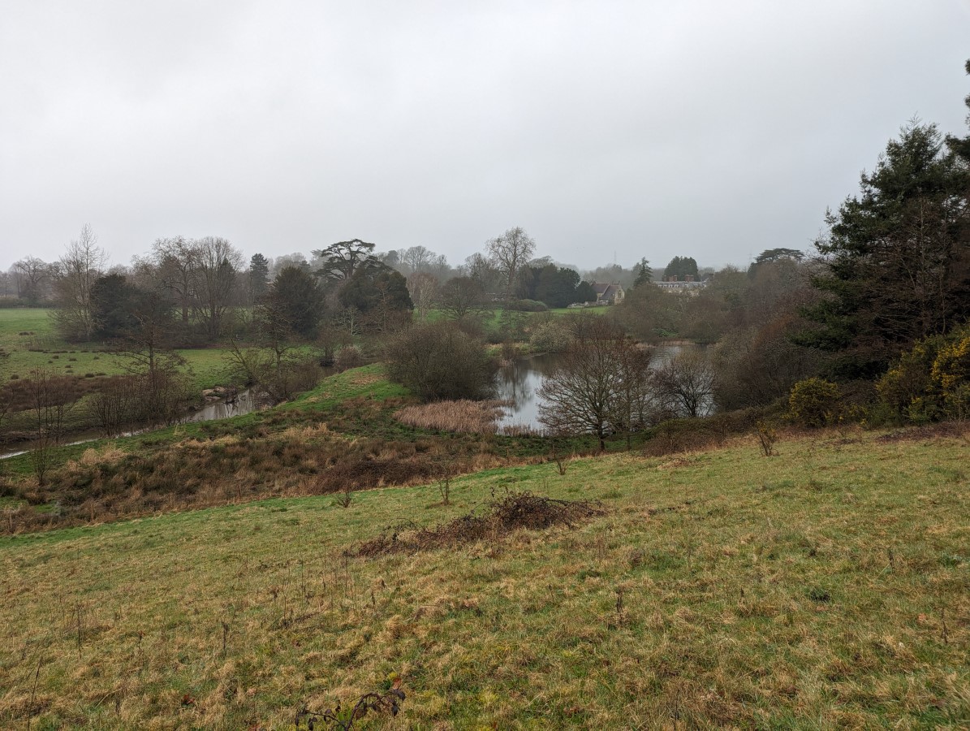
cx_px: 485
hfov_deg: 71.5
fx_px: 674
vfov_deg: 56.9
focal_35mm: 24
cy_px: 366
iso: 49
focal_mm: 6.81
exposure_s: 1/781
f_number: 1.85
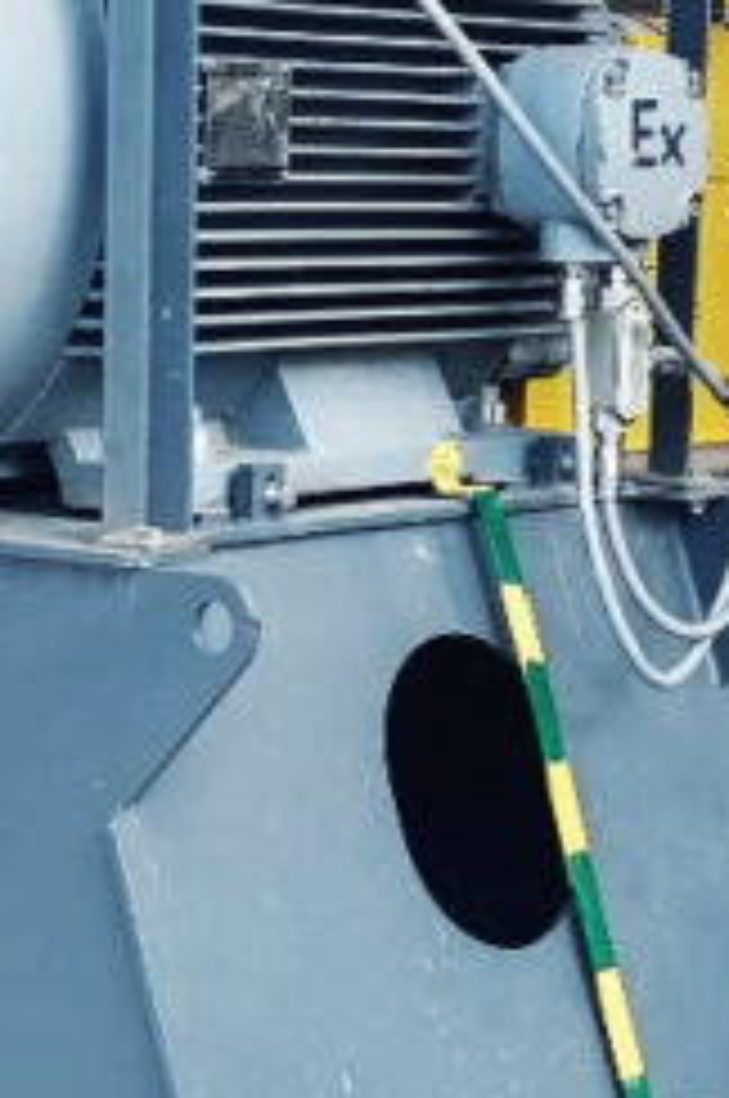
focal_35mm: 118
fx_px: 3594
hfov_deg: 11.4
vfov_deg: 17.1
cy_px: 108
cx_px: 792
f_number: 1.8
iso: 50
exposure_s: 1/189
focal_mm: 5.4
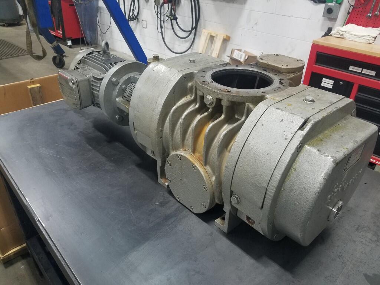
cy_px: 142
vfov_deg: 53.1
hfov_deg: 67.3
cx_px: 190
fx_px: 285
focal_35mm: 26
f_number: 1.7
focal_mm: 4.2
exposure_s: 1/30
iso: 160
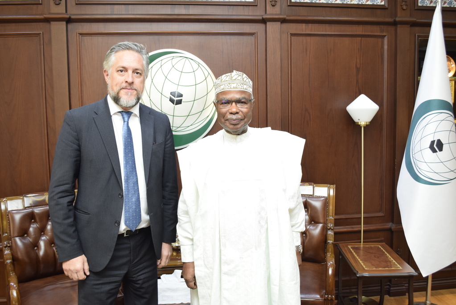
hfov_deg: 57.2
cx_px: 228
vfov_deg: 40.0
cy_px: 152
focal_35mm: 33
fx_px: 418
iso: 1250
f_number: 3.8
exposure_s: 1/60
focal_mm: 22
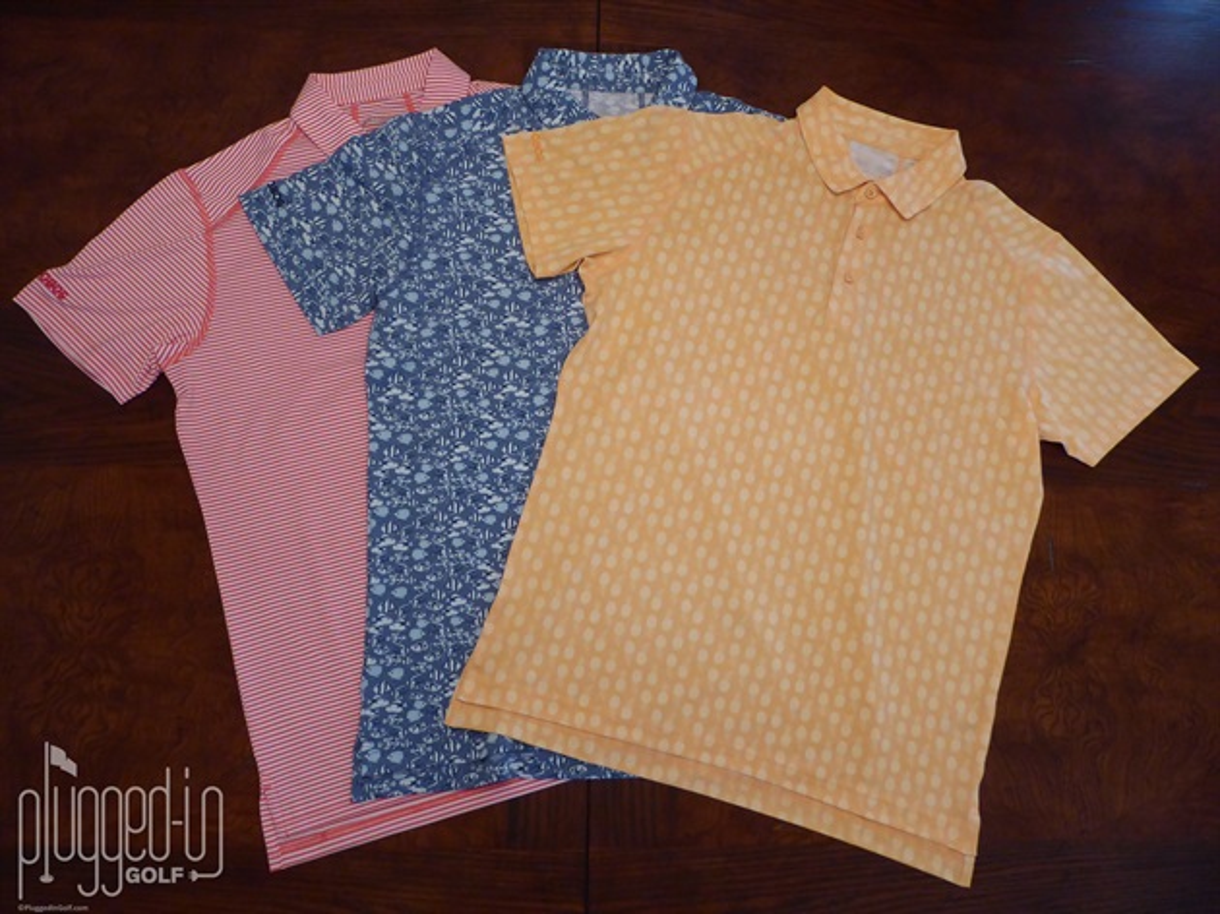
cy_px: 457
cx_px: 610
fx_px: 881
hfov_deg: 69.4
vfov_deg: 54.8
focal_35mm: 25
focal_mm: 4.3
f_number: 3.3
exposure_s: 1/25
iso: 400
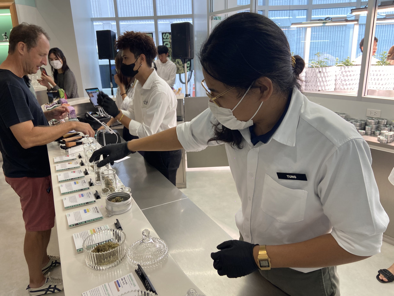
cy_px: 148
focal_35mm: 26
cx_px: 197
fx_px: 296
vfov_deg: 53.1
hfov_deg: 67.3
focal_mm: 4.25
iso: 125
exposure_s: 1/100
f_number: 1.8
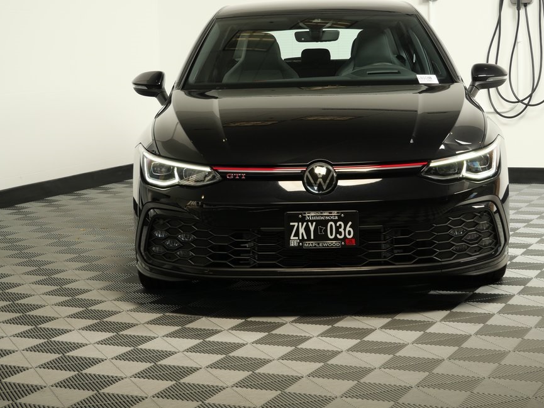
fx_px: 1116
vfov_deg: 20.7
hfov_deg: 27.4
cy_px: 170
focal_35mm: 71
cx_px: 297
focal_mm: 30
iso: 250
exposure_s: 1/250
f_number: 4.9
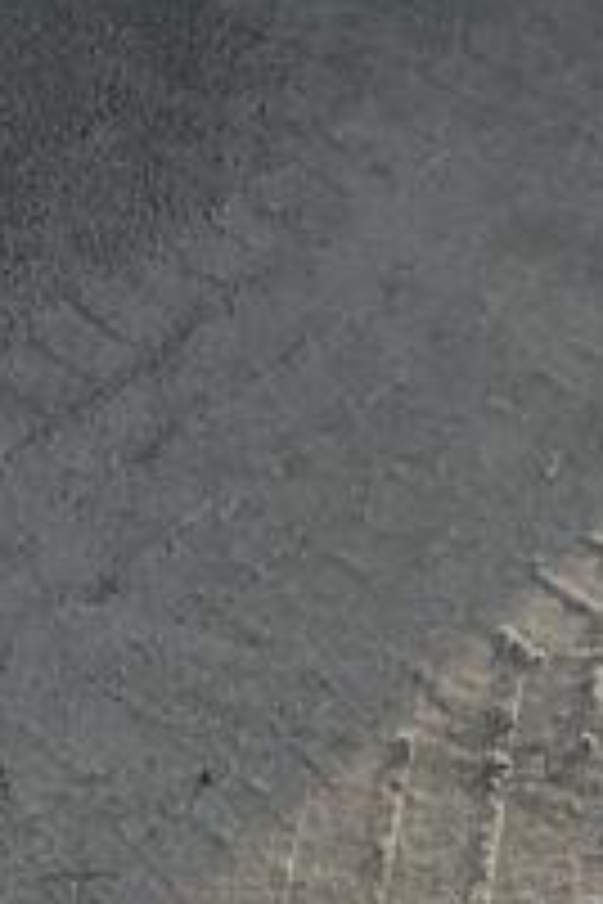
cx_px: 540
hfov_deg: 7.1
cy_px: -2069
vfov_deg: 8.4
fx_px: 4874
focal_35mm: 194
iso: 32
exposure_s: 1/3040
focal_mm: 4.25
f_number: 1.8
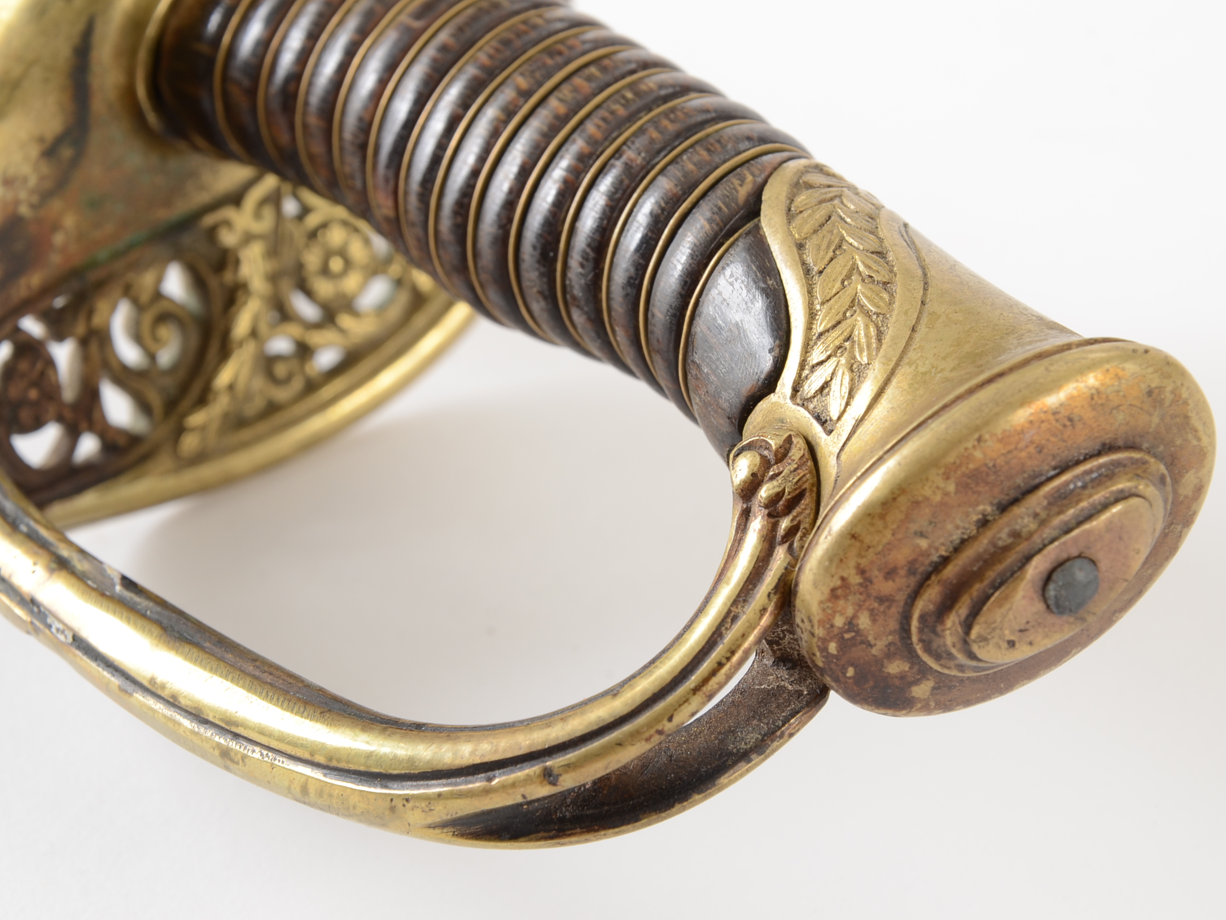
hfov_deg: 12.3
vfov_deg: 9.3
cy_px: 460
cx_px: 624
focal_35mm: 160
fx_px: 5667
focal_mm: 98
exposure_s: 1/125
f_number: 11
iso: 200
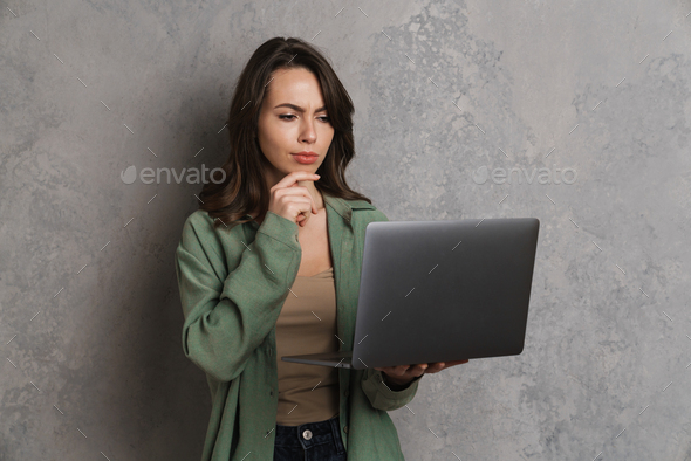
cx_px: 346
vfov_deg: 19.5
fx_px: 1344
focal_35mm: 70
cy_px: 230
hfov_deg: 28.8
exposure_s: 1/160
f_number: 5.6
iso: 320
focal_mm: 70
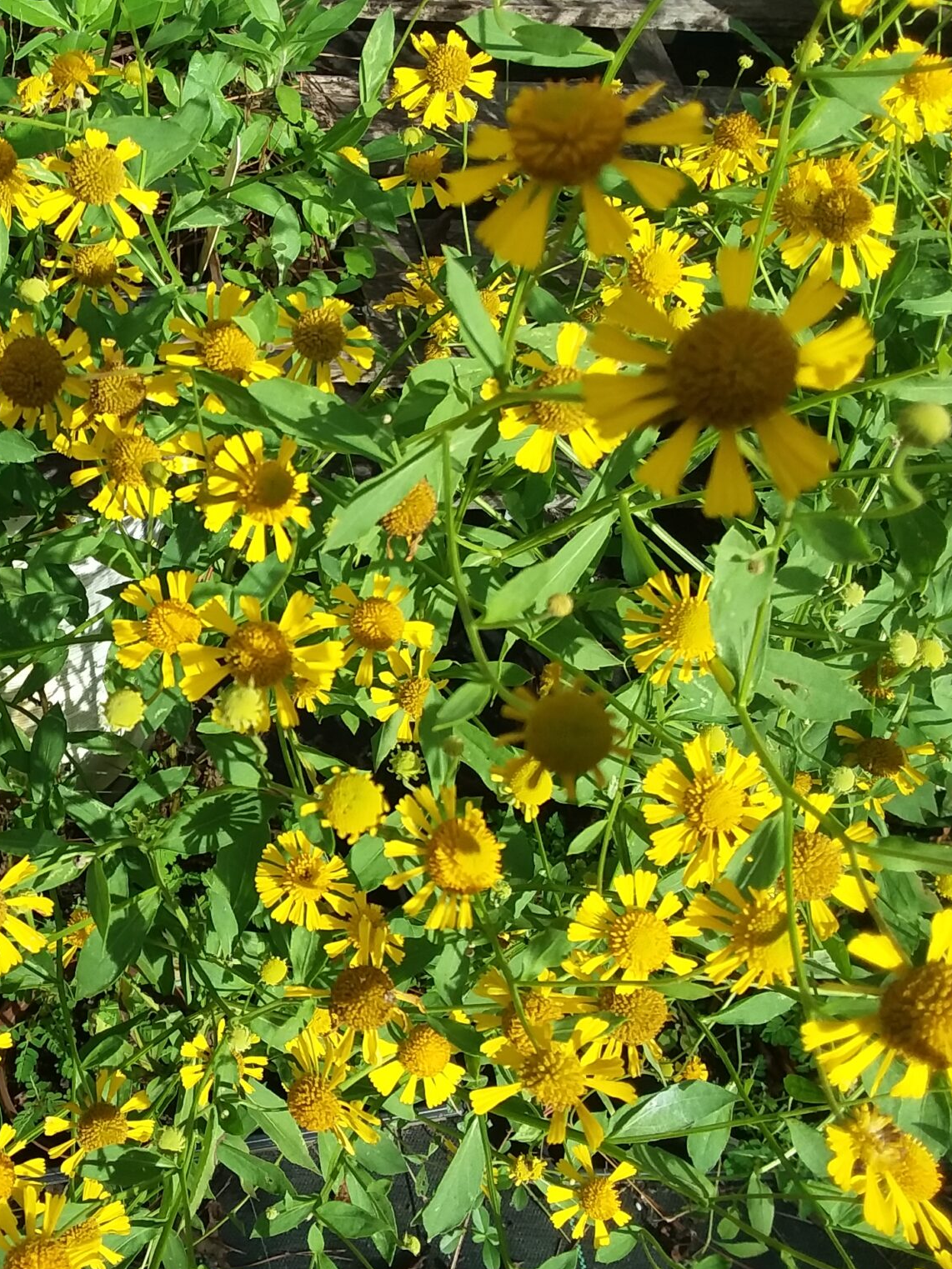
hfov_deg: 35.3
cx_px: 150
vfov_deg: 47.9
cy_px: 638
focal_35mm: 39
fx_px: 1430
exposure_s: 1/701
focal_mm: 2.47
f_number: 1.9
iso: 40
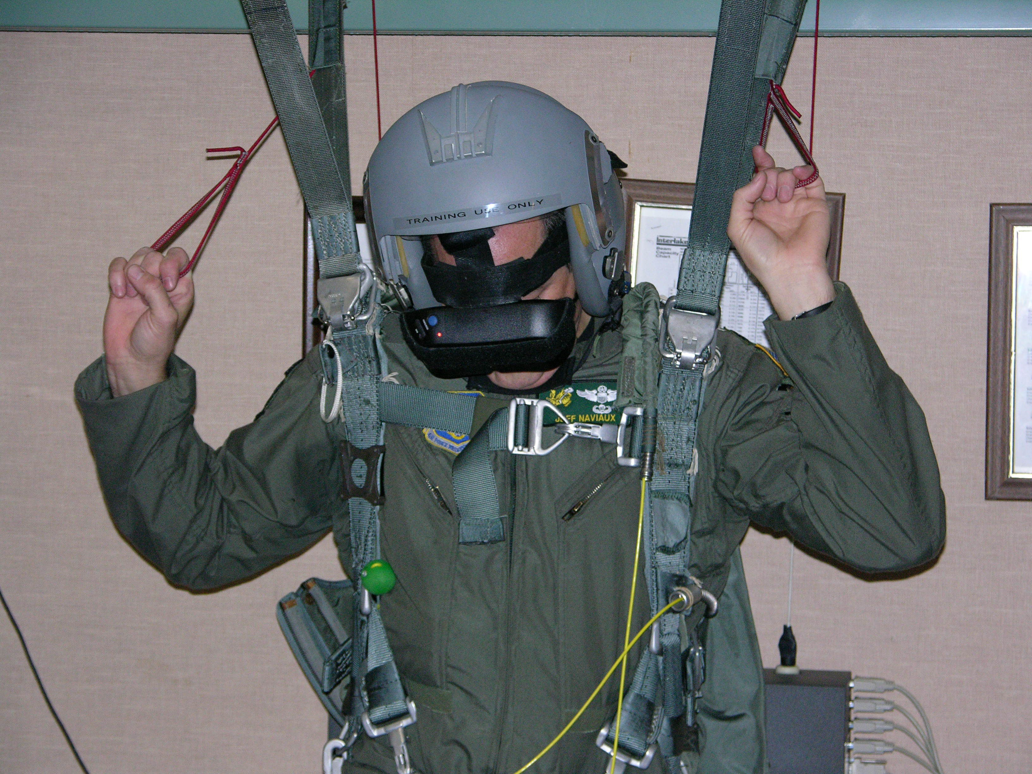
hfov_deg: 16.4
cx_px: 516
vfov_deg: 12.3
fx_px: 3578
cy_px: 387
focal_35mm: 120
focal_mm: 29.5
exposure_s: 1/120
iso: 200
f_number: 3.7
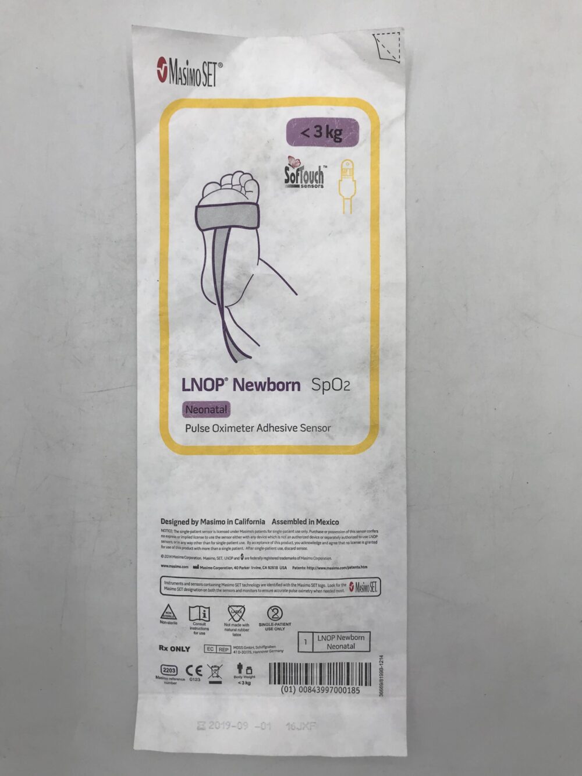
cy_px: 388
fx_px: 628
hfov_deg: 49.8
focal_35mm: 28
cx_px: 291
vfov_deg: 63.4
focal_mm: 3.99
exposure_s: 1/133
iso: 20
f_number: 1.8
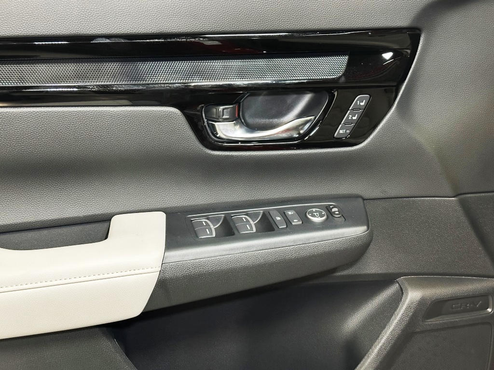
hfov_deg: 39.7
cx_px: 247
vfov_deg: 30.3
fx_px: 685
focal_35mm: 48
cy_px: 185
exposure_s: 1/30
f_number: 1.78
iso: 640
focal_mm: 6.86
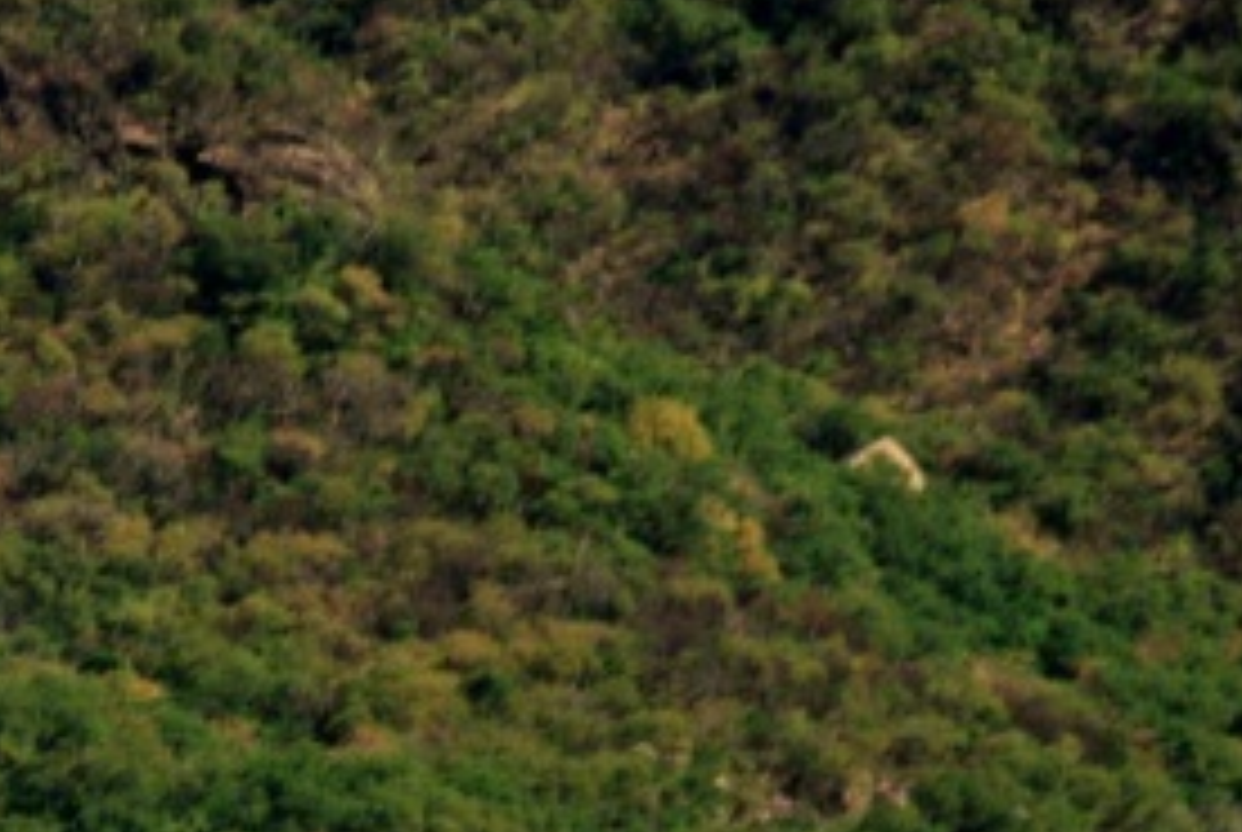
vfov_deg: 1.8
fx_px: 25946
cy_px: 1077
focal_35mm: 751
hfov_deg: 2.7
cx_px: -45
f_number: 7.1
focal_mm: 135
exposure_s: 1/160
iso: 200
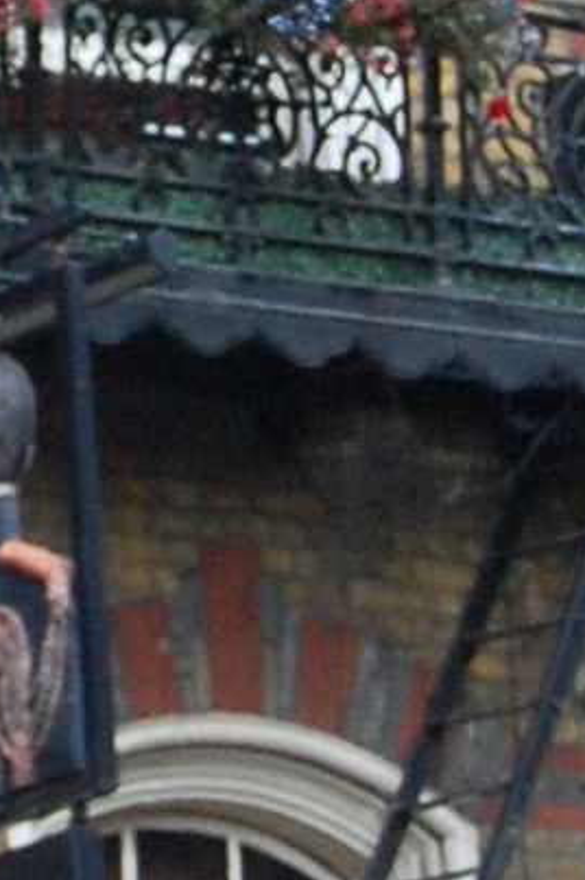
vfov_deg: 4.1
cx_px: -596
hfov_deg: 2.7
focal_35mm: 504
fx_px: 12299
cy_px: -253
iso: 800
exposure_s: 1/250
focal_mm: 45
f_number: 5.3
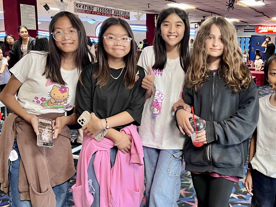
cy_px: 88
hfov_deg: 49.6
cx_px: 175
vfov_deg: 38.6
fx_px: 295
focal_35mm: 37
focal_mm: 5.7
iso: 320
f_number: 1.5
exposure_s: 1/60
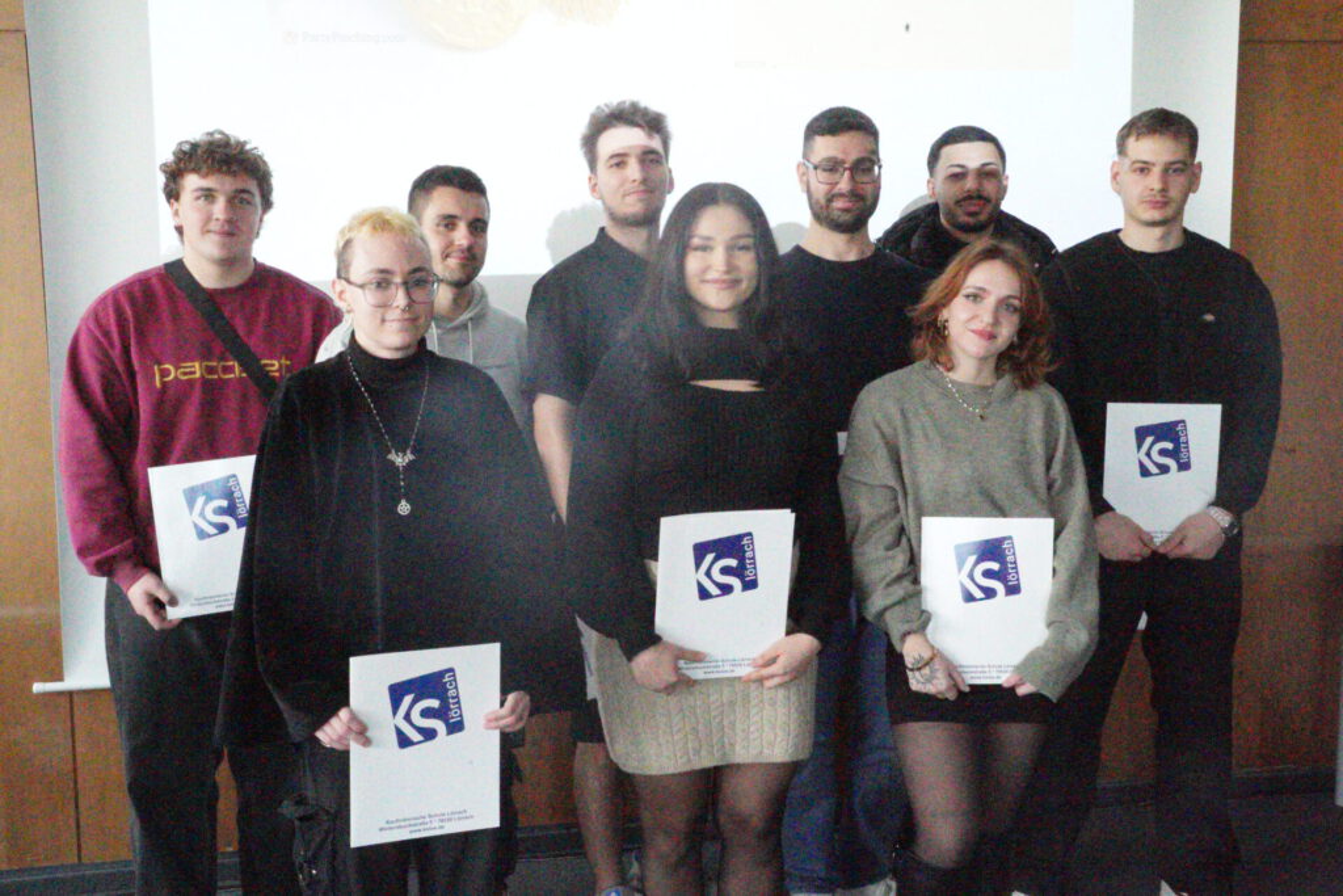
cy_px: 448
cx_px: 672
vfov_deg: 32.6
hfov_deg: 47.4
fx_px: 1530
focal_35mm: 41
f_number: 22
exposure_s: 1/250
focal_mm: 41
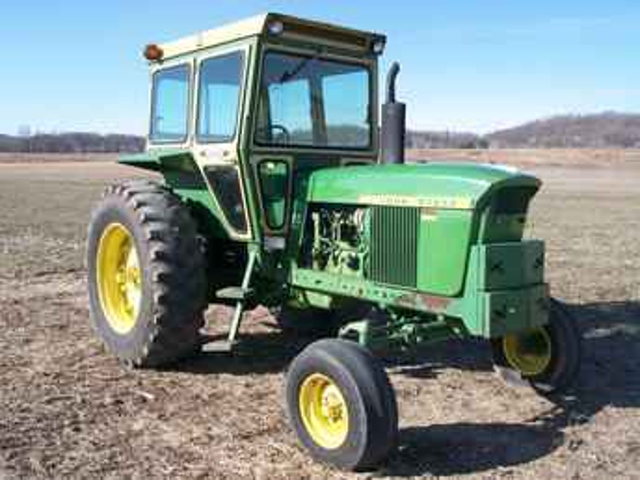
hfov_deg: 51.4
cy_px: 240
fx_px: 666
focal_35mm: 36
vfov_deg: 39.7
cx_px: 320
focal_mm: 6
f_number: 4.8
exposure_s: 1/337
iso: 80
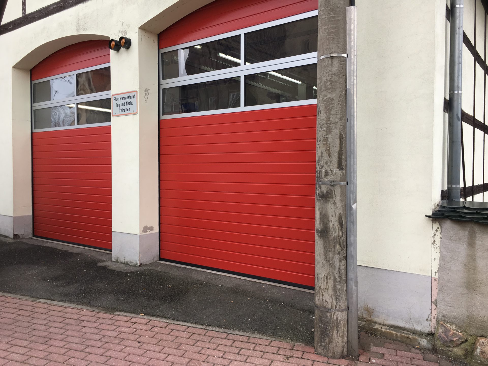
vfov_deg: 48.2
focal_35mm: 29
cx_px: 244
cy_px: 183
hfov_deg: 61.7
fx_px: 409
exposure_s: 1/265
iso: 25
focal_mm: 4.15
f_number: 2.2
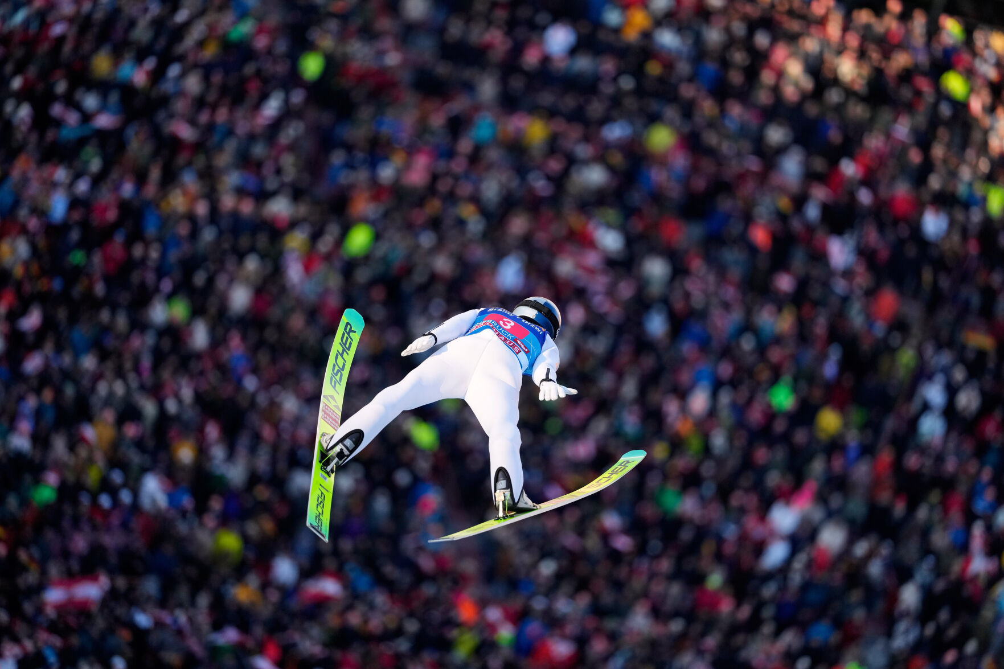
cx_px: 502
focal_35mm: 300
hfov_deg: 6.9
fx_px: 8365
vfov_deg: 4.6
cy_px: 334
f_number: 2.8
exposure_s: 1/3200
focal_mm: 300
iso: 1000
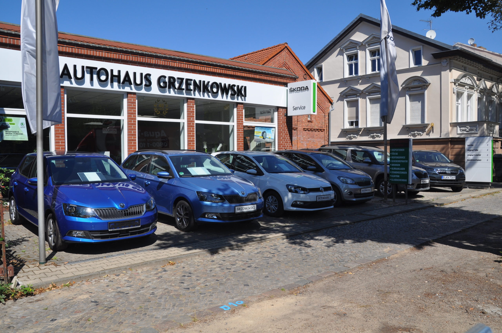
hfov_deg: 62.0
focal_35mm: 30
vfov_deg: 43.5
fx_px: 418
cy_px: 166
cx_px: 251
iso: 200
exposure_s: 1/400
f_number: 10
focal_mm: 20
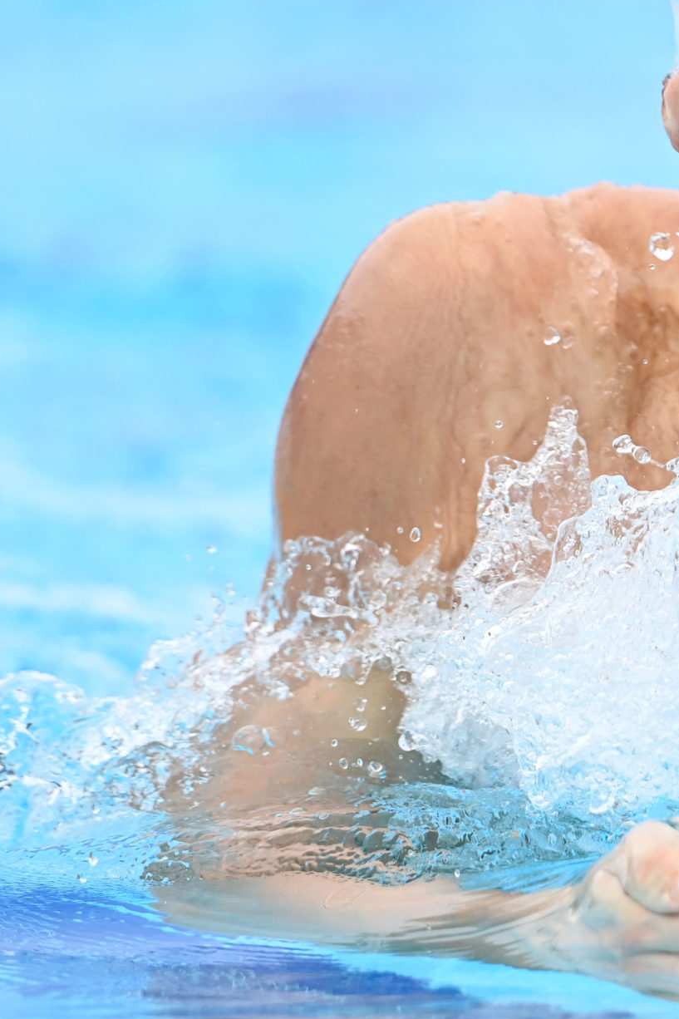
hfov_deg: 1.1
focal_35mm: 1253
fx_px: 35457
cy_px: 463
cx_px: 891
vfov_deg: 1.6
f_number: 4
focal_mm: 600
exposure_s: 1/2000
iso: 800
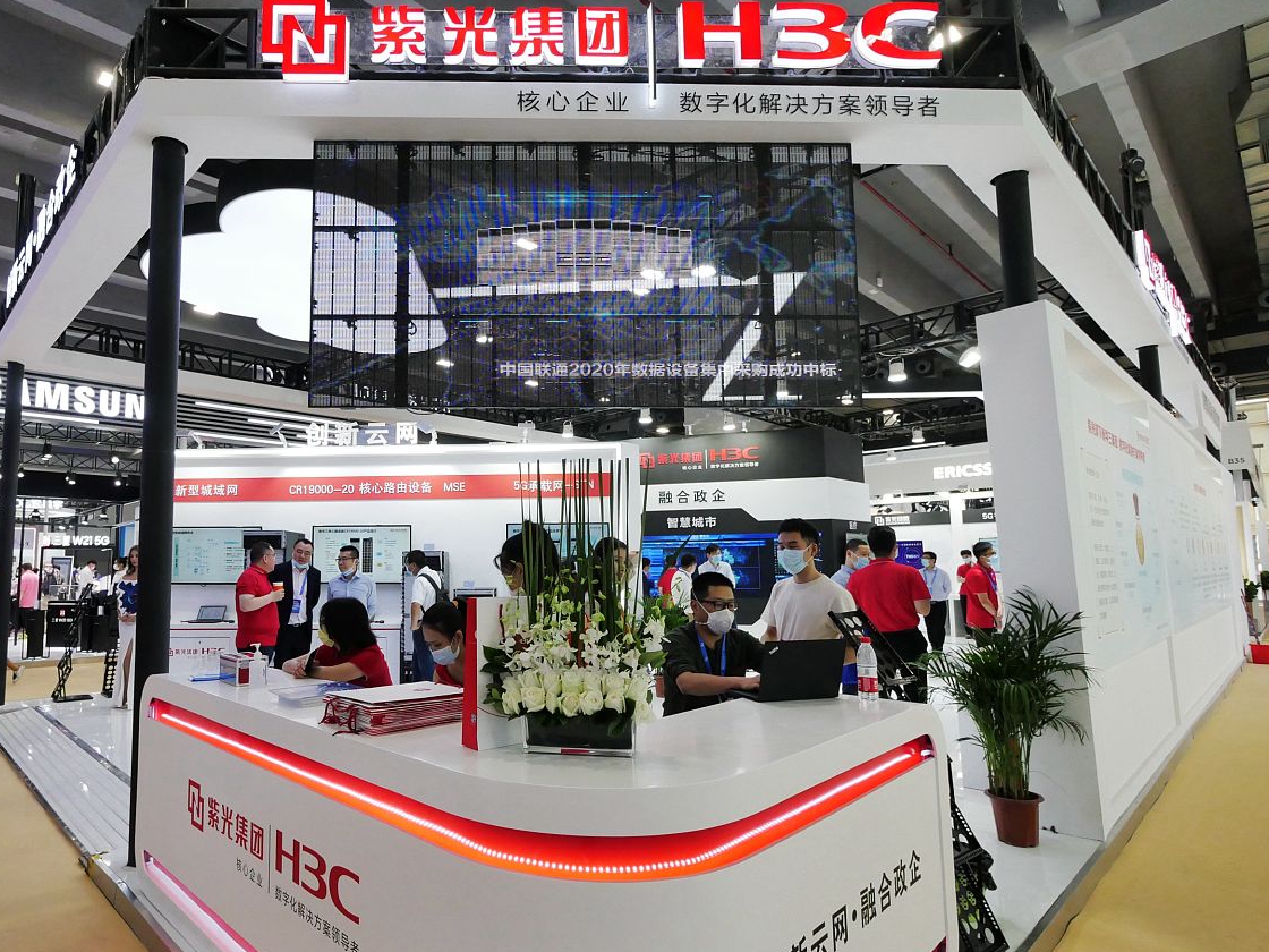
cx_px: 615
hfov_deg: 98.1
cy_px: 469
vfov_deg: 81.7
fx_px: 550
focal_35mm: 15
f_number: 4
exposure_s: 1/400
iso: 1600
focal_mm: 7
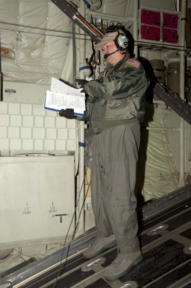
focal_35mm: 42
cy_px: 144
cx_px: 96
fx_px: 335
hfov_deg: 31.9
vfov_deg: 46.4
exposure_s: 1/250
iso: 400
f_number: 10
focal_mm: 42
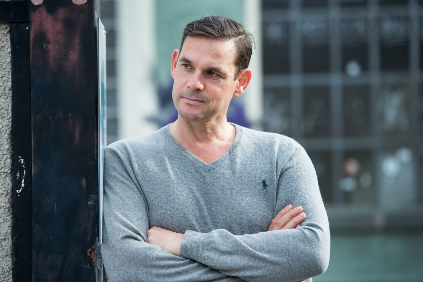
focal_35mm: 165
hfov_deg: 12.4
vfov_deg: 8.3
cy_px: 141
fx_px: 1939
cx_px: 212
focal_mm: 165
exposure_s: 1/400
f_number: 3.5
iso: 200
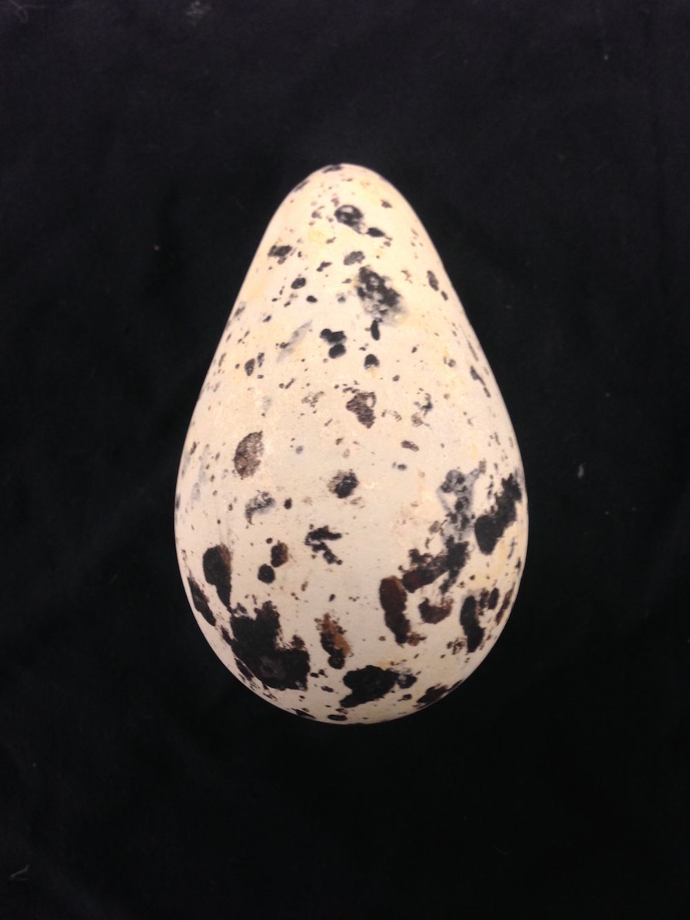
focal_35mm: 33
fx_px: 877
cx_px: 345
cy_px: 460
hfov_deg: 43.0
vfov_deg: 55.3
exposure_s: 1/20
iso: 125
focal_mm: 4.12
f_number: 2.4
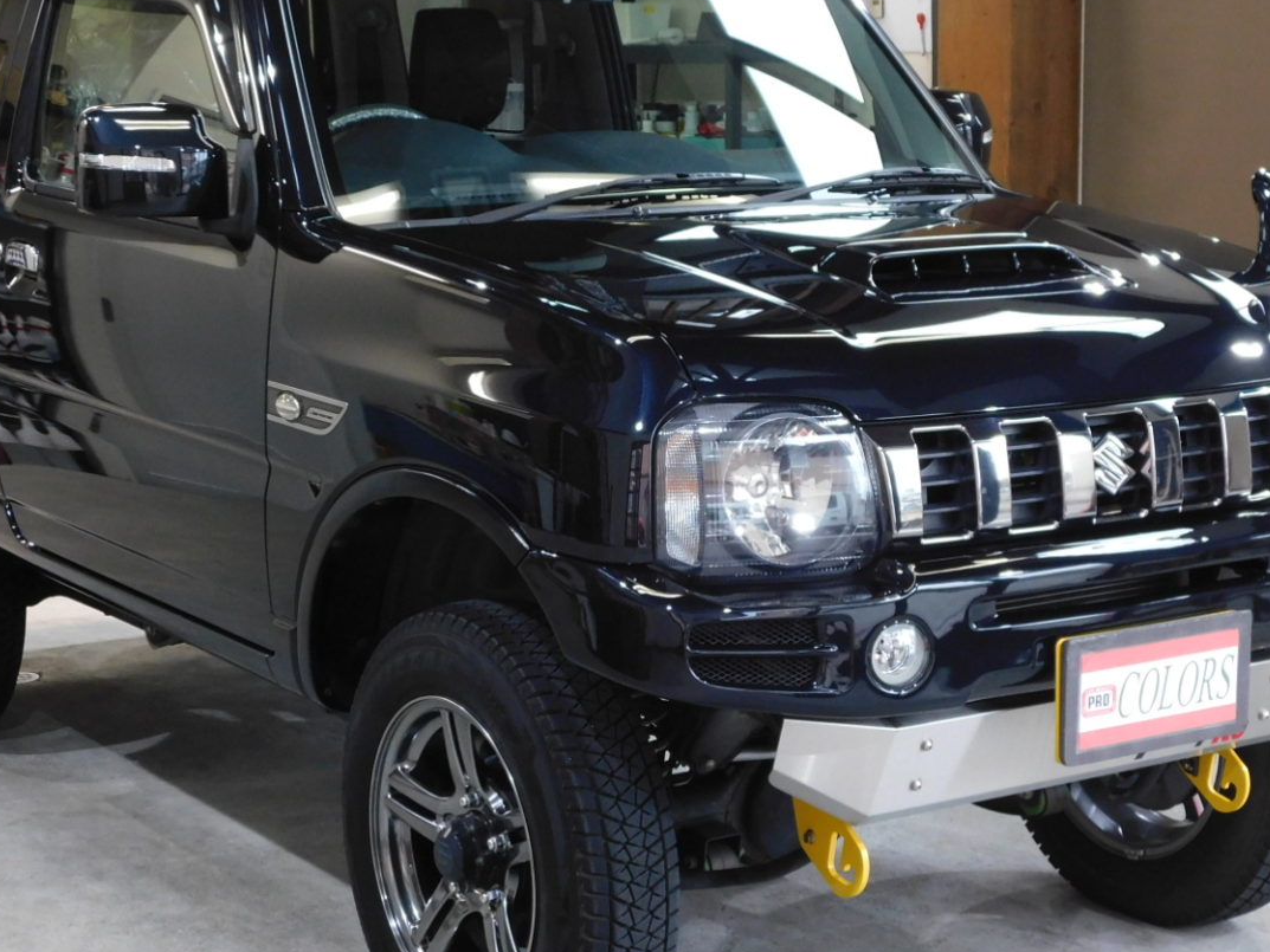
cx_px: 610
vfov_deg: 20.2
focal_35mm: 73
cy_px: 416
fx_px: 2679
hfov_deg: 26.7
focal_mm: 9
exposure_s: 1/30
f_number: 3.8
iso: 280
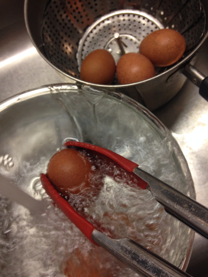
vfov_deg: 55.4
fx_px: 264
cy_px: 138
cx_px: 104
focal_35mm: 33
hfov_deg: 42.9
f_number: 2.4
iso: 125
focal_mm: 4.12
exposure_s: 1/20
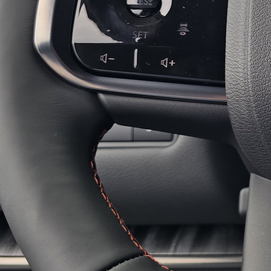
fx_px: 700
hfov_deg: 18.9
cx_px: 422
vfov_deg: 21.6
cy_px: 47
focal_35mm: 79
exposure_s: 1/393
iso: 12
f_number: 1.7
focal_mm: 6.3
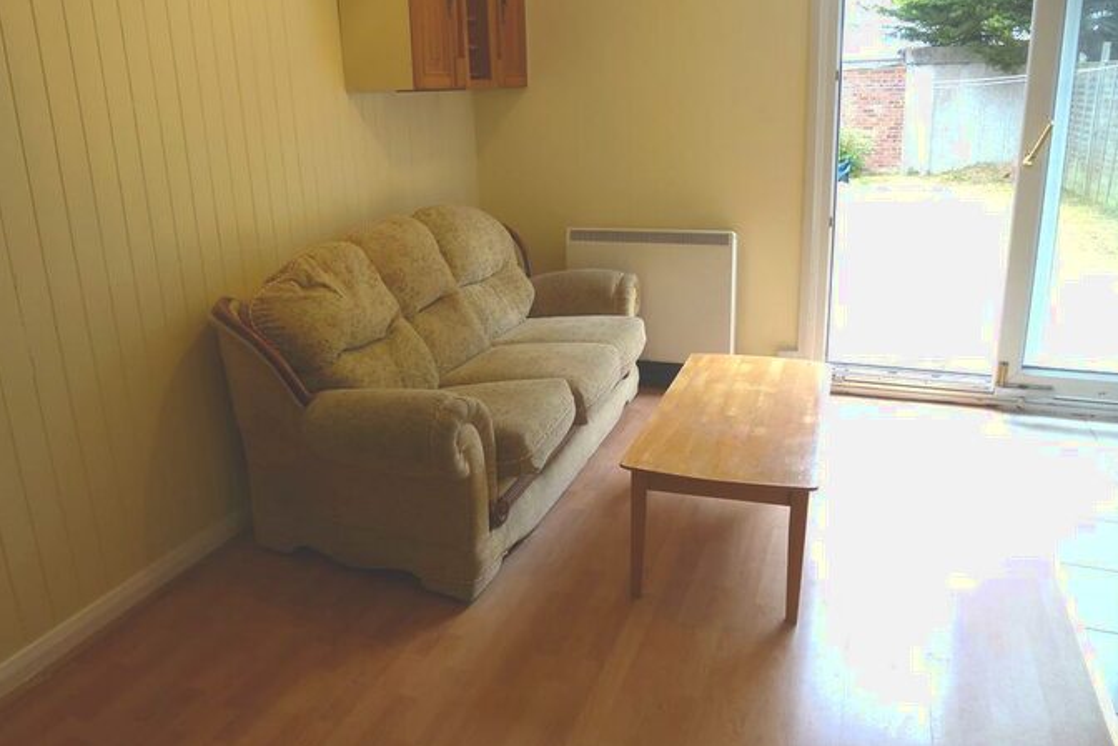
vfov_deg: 49.4
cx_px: 569
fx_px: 807
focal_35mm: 26
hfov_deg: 69.4
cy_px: 324
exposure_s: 1/60
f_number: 3.3
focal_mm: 4.3
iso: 125
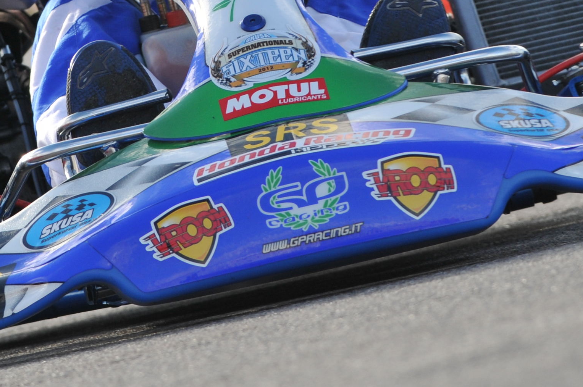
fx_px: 20443
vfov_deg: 1.1
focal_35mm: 1264
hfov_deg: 1.6
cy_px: -80
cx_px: 224
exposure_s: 1/500
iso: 200
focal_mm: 300
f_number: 5
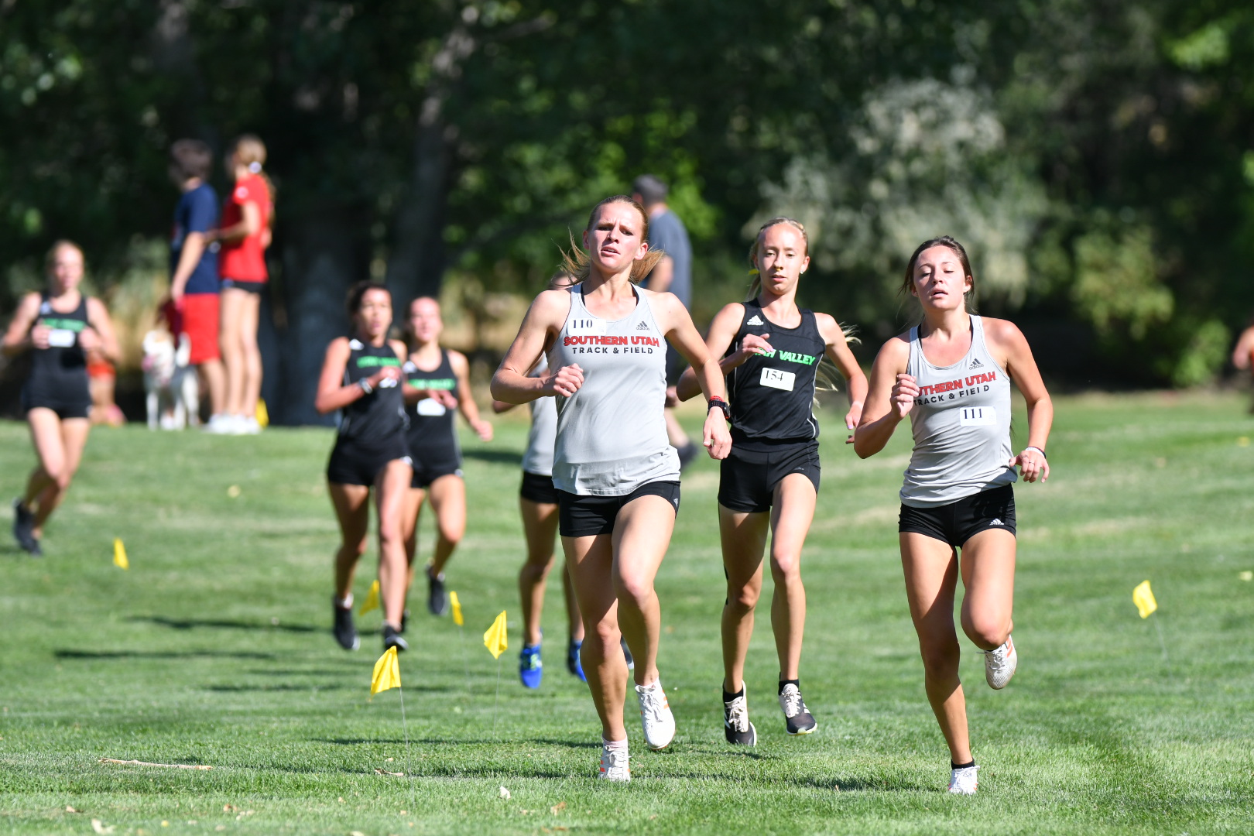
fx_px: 10188
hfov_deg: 7.0
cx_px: 627
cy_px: 418
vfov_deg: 4.7
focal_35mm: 292
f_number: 2.8
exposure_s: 1/3200
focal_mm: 195
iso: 200
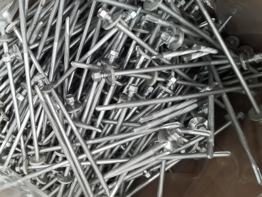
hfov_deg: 67.3
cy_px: 98
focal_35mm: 26
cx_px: 131
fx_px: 197
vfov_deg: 53.1
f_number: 2.2
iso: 500
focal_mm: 2.26
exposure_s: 1/20
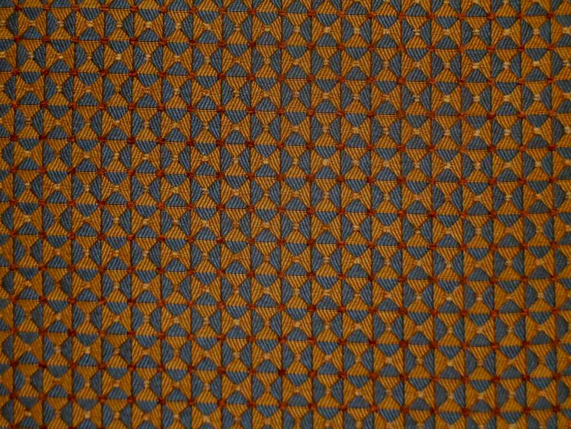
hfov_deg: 30.7
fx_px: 1039
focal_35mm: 63
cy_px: 214
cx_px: 286
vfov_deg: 23.3
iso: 800
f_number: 5
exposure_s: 1/50
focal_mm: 11.2
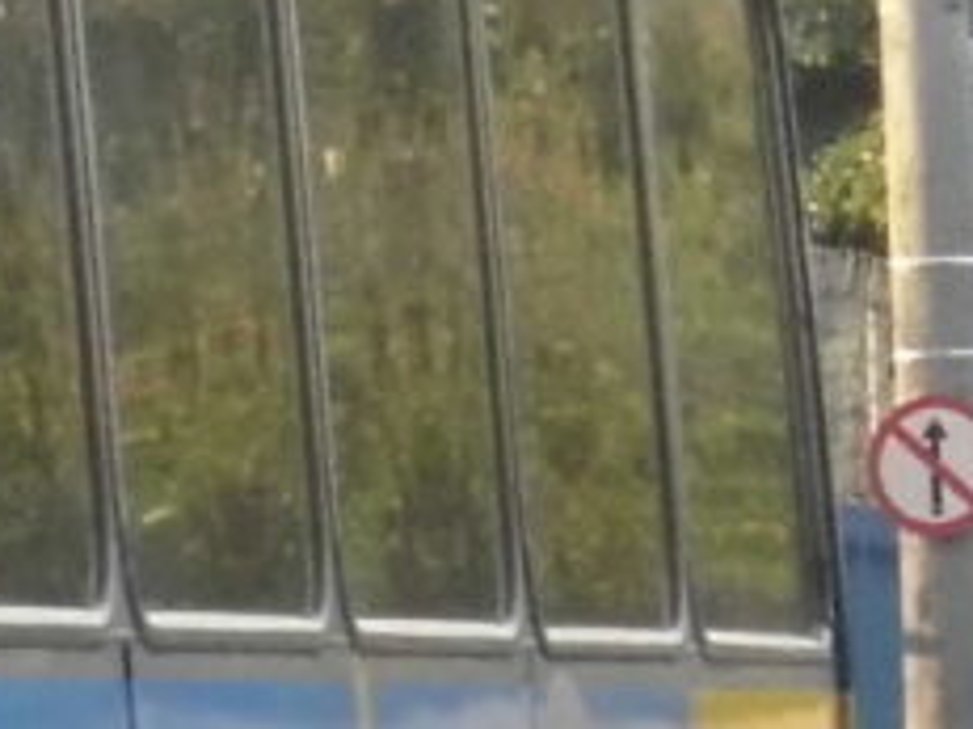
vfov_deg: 2.1
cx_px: -1474
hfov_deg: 2.8
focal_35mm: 706
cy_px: 493
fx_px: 19834
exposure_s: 1/250
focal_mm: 19
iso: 200
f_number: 4.5
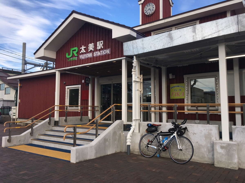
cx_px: 122
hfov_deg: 61.7
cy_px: 92
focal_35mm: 29
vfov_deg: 48.2
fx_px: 205
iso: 25
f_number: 2.2
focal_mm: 4.15
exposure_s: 1/553
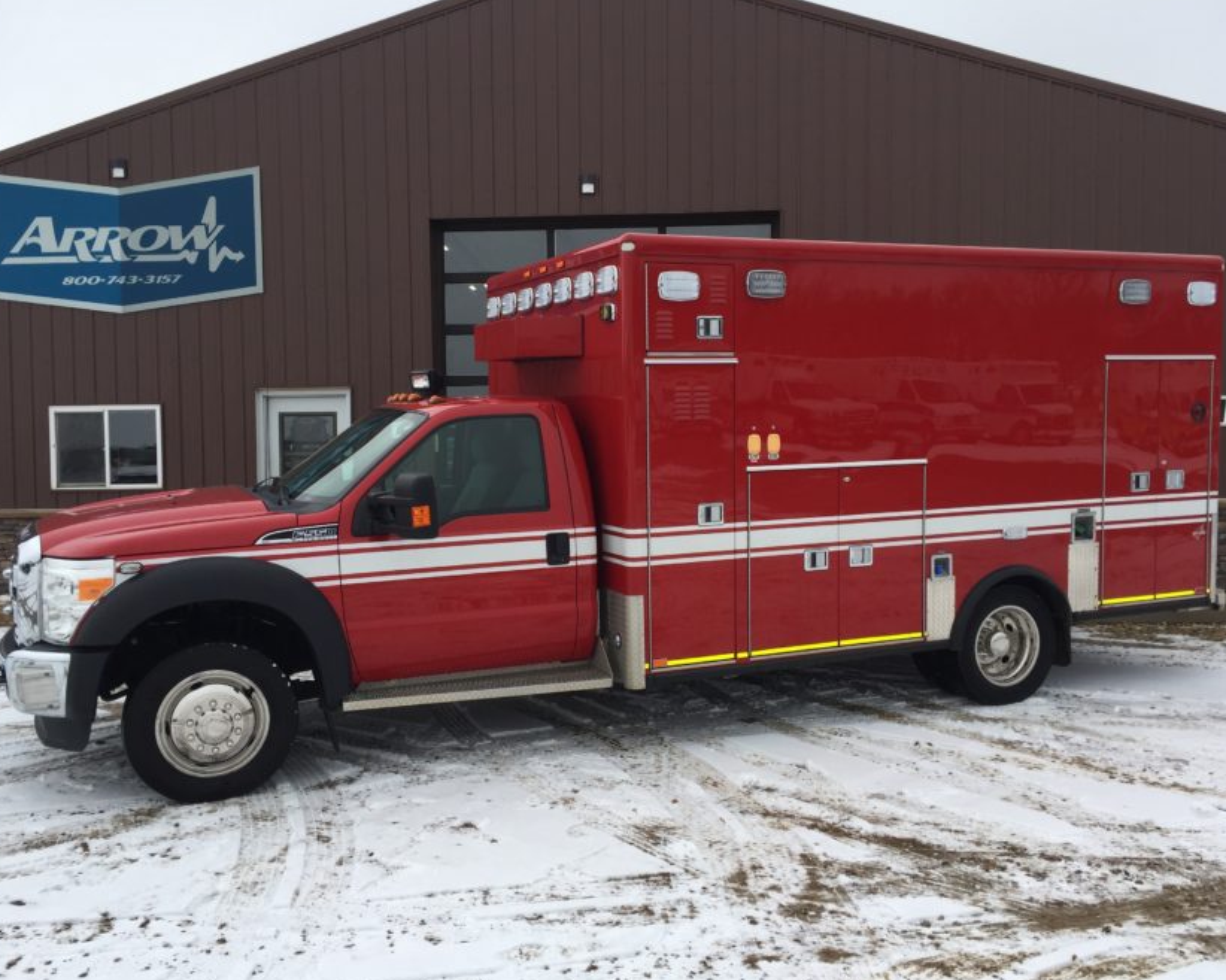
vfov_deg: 47.1
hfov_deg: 57.2
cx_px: 601
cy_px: 490
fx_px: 1124
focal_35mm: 31
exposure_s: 1/2198
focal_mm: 4.15
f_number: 2.2
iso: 32
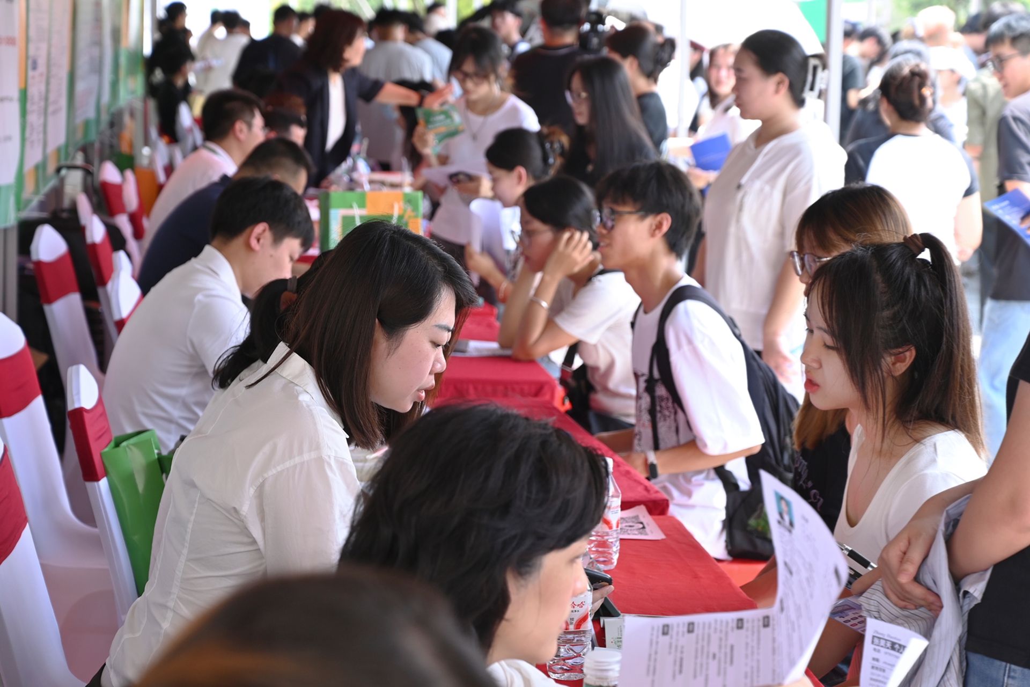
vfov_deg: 19.5
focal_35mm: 70
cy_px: 344
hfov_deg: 28.8
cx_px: 515
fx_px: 2003
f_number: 5.6
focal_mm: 70
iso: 500
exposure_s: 1/250
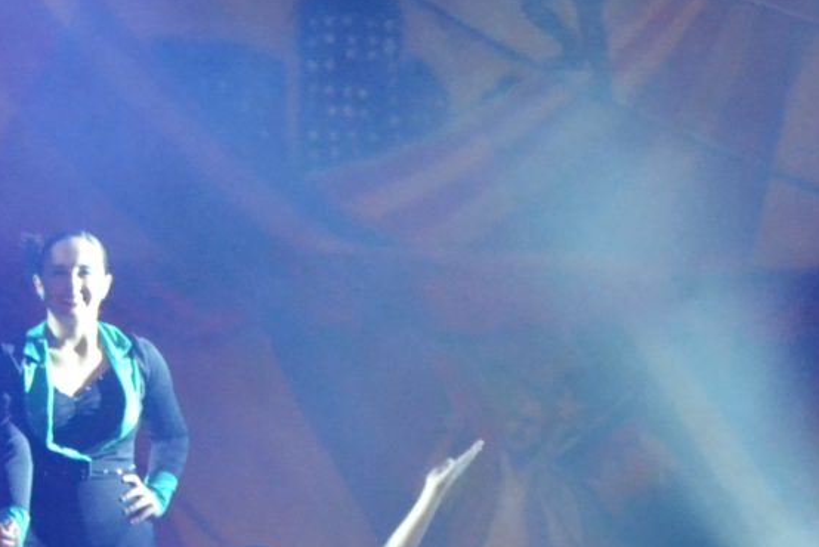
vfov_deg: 2.2
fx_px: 14134
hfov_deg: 3.3
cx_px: -547
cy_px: 362
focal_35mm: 621
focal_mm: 112
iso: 3200
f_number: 2.8
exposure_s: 1/500
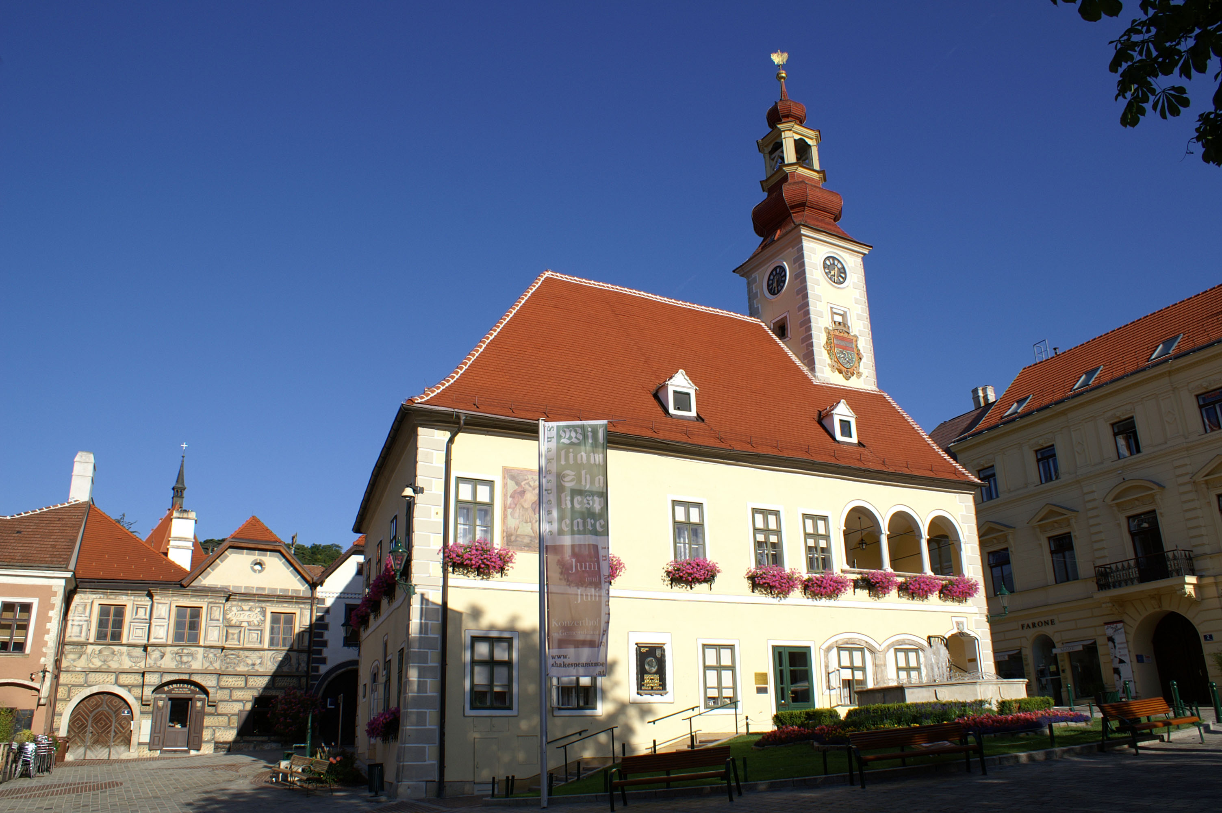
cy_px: 406
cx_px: 611
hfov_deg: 67.4
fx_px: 916
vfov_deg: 47.9
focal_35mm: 27
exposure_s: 1/250
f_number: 10
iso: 100
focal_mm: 18
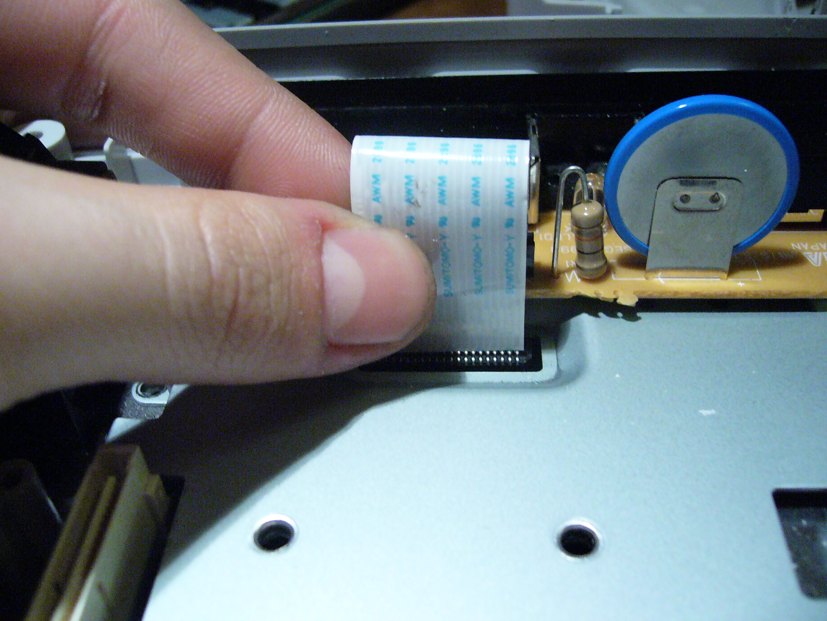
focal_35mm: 35
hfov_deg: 52.6
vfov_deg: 40.7
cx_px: 414
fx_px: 836
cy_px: 310
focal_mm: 5.8
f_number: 2.8
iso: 400
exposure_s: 1/60
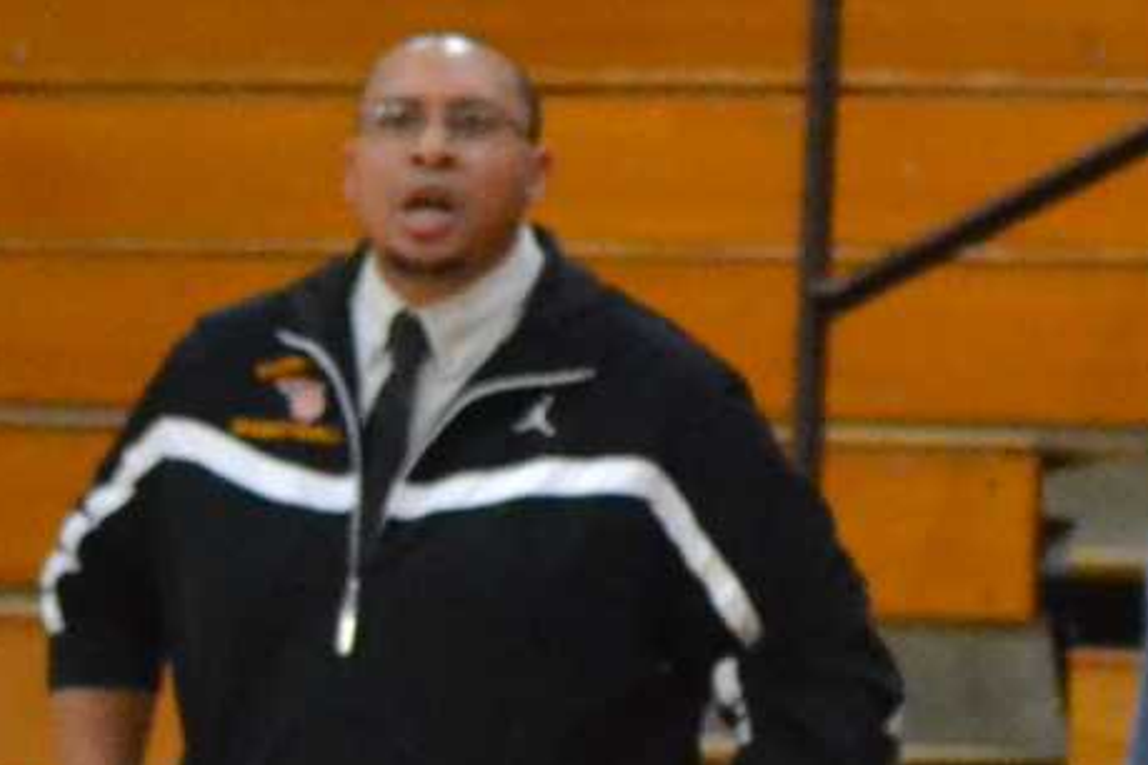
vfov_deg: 2.9
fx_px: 14955
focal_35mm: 469
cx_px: 2146
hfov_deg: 4.3
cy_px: -136
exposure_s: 1/320
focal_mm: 70
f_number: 4
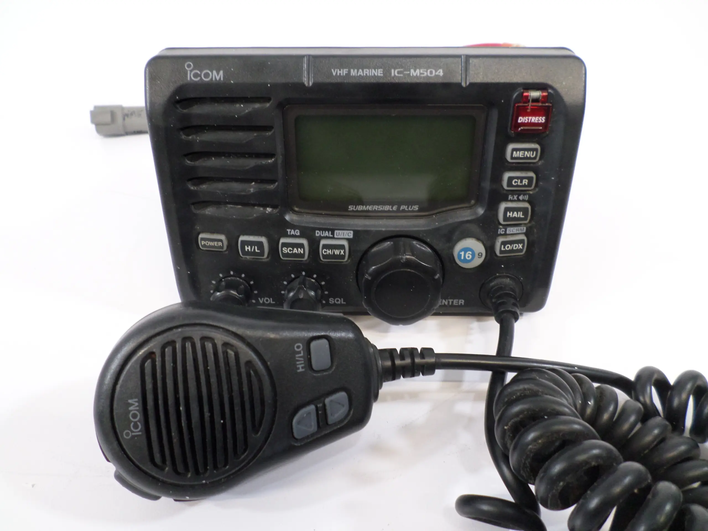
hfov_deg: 69.4
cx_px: 354
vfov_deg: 54.9
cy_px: 266
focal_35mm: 25
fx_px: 511
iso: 160
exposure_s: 1/30
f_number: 2.5
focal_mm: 4.5
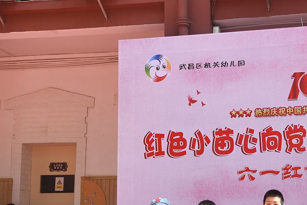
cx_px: 284
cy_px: 169
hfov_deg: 26.0
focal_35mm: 75
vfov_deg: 18.0
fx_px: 640
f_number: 5
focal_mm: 40
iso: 320
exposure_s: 1/500
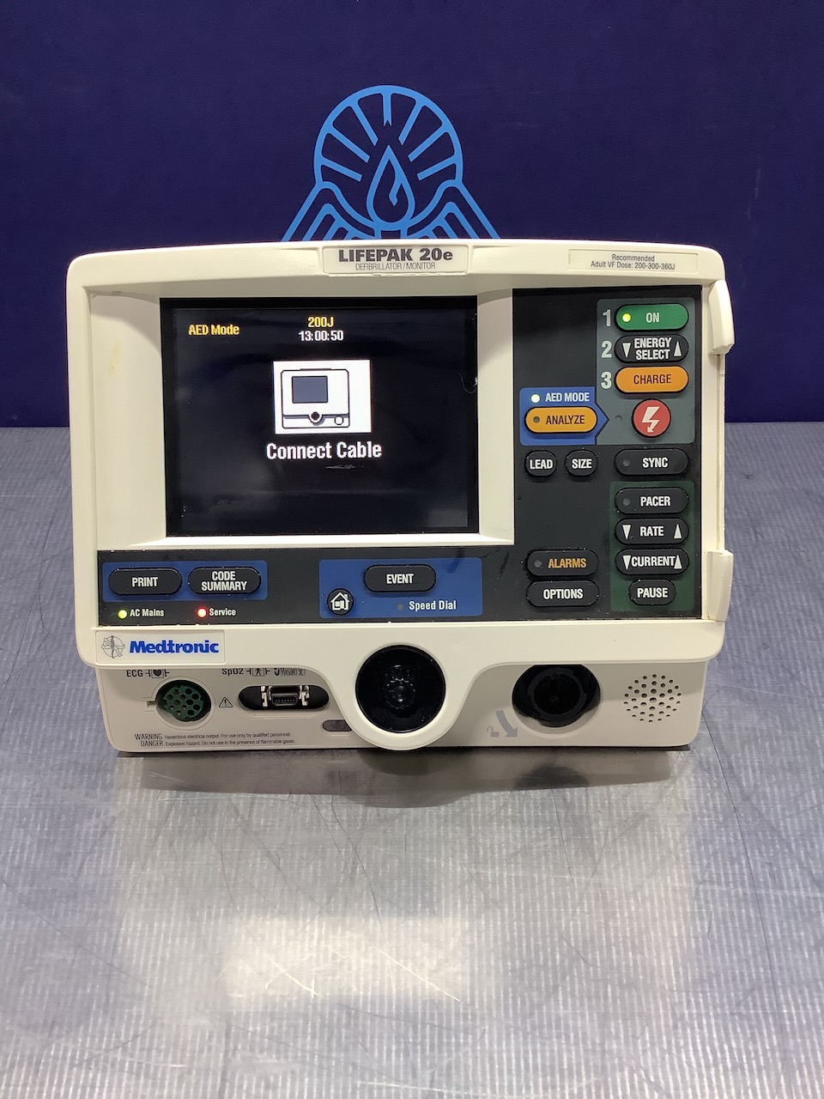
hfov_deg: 45.4
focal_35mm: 31
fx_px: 984
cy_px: 550
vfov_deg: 58.4
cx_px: 412
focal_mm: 3.3
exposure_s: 1/60
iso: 125
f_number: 2.4
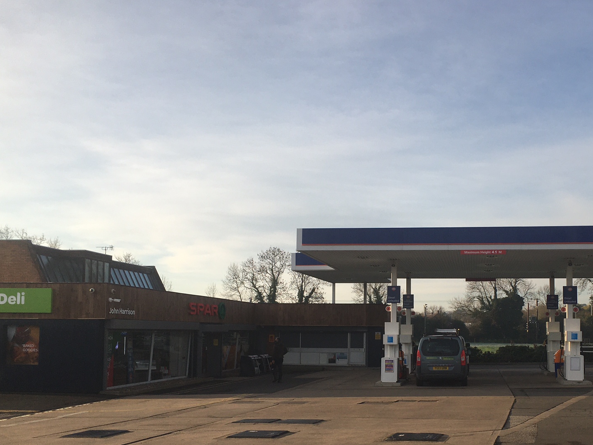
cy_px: 301
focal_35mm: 41
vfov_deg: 34.8
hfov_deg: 45.3
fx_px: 702
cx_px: 382
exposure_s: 1/986
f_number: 2.2
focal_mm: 4.15
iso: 25
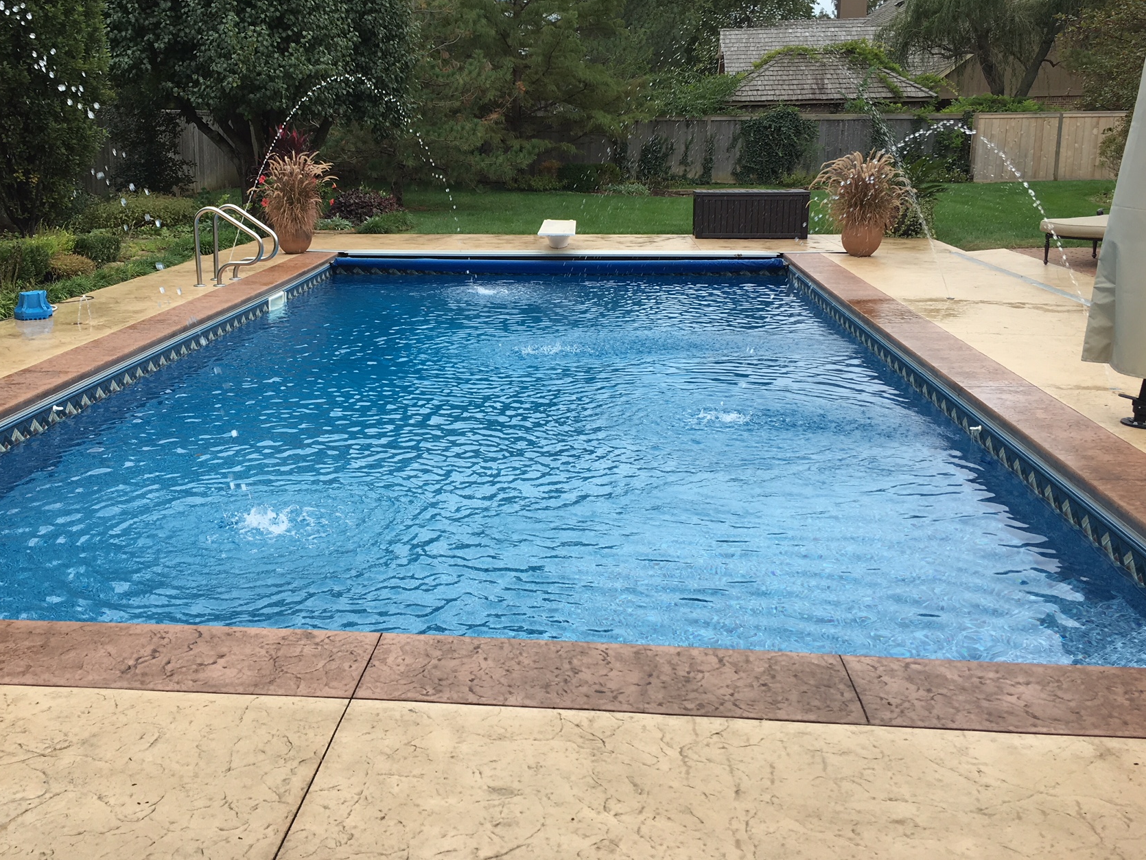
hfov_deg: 52.3
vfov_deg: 40.6
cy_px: 357
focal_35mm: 35
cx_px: 464
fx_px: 1159
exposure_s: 1/239
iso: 25
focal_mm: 4.15
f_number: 2.2
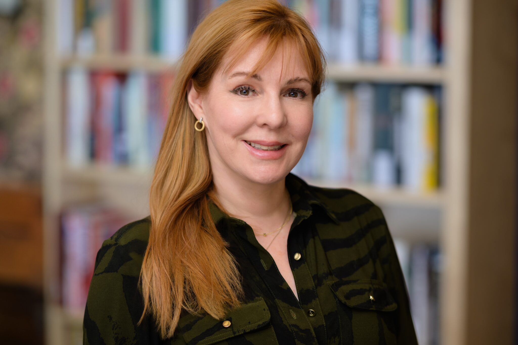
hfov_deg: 19.5
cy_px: 172
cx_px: 259
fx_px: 1510
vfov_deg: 13.0
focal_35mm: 105
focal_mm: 105
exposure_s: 1/200
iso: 125
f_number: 2.2
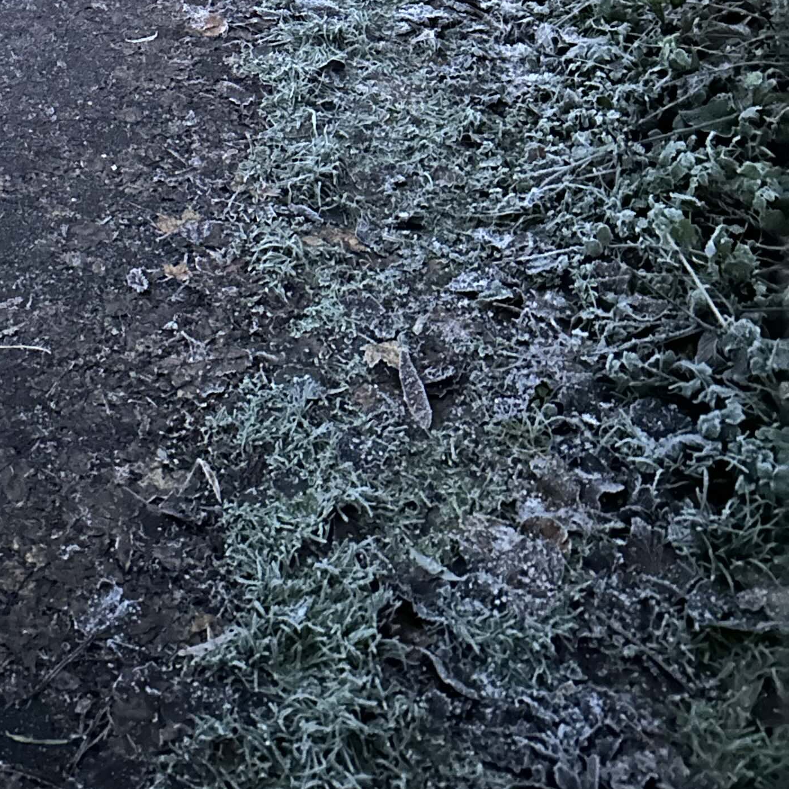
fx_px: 1573
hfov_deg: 26.2
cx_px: -61
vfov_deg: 24.0
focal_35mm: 61
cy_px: -294
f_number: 1.78
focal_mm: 6.86
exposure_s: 1/5
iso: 2000
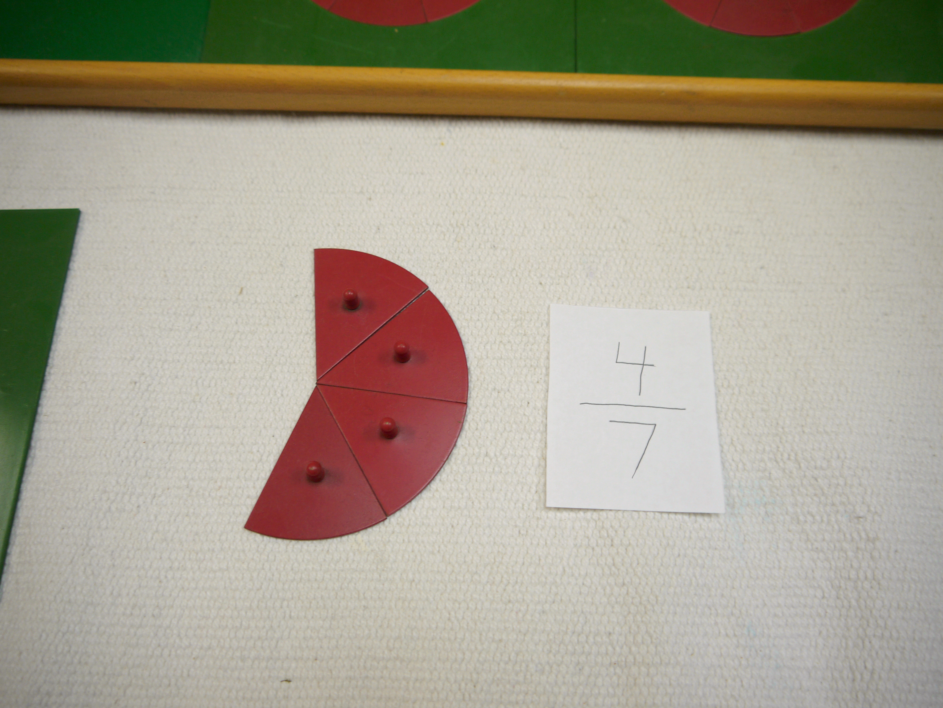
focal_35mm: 28
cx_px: 472
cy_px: 354
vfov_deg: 49.7
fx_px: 763
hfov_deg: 63.4
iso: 100
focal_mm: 14
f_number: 3.5
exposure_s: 1/60
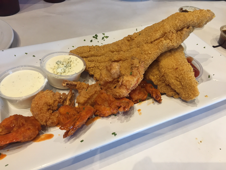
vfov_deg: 48.2
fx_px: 189
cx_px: 113
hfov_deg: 61.7
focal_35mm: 29
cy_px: 85
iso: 80
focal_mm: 4.15
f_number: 2.2
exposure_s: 1/30
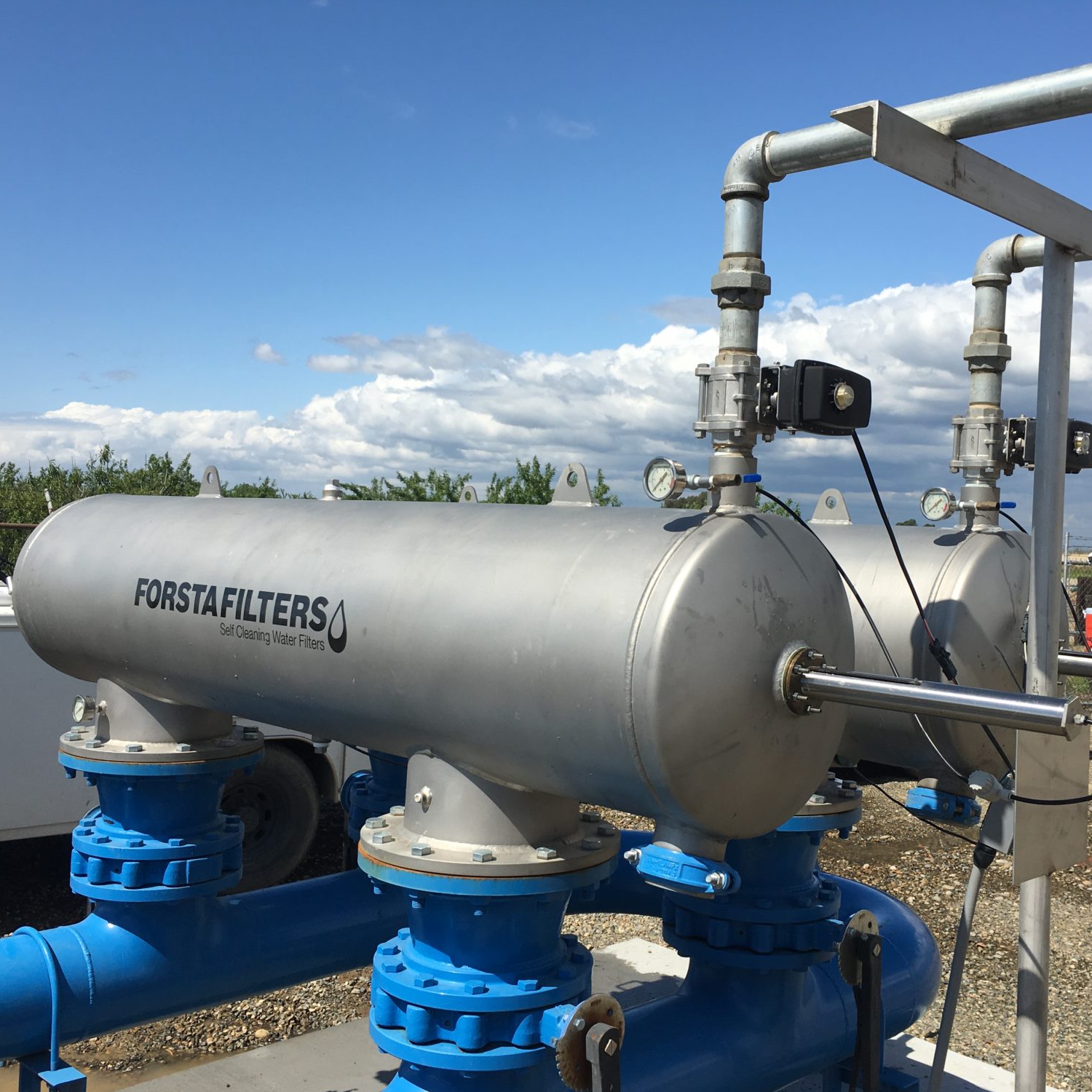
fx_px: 1249
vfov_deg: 47.2
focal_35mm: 35
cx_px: 625
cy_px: 557
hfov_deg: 47.1
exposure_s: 1/2404
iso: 25
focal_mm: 4.15
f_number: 2.2
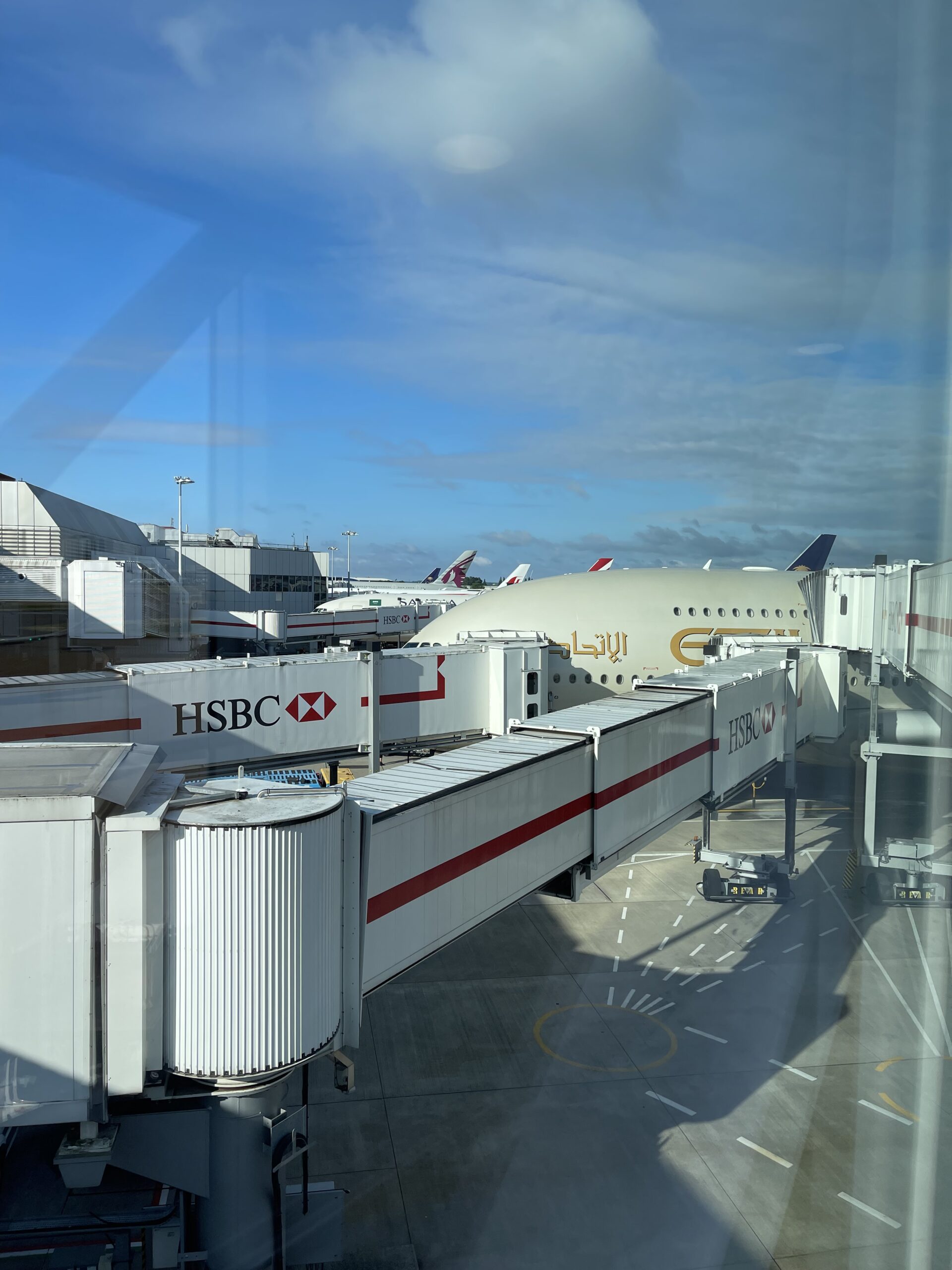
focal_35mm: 26
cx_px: 476
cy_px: 635
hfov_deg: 53.1
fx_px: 953
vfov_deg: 67.3
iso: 32
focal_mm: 5.1
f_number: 1.6
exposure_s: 1/3344
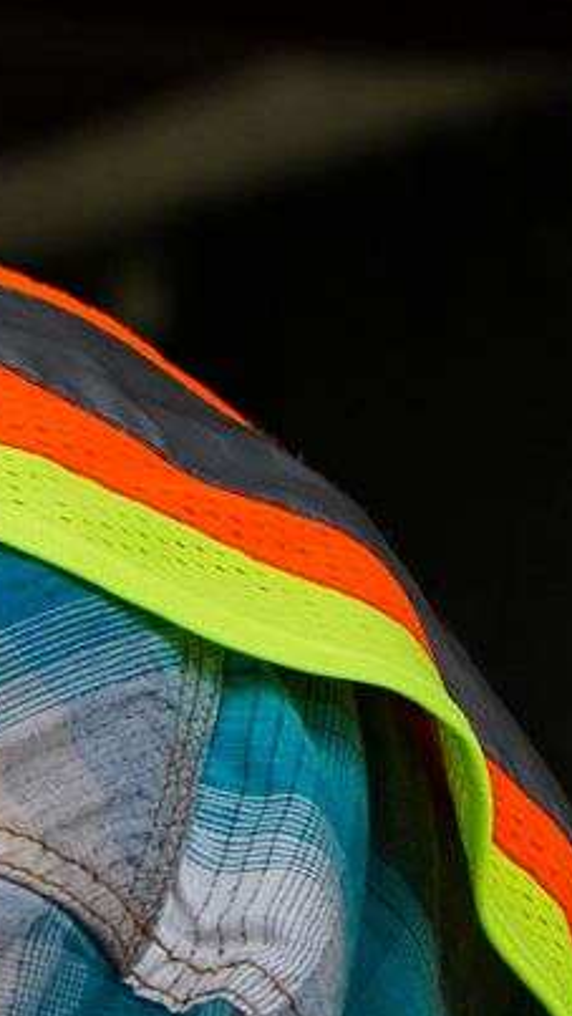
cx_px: -1091
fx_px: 7353
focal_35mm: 273
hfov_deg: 4.3
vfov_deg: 7.9
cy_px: 973
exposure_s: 1/1600
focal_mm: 70
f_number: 5.6
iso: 400
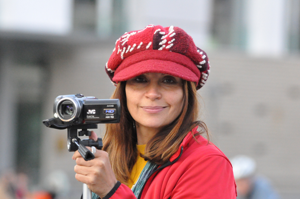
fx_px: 2497
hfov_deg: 6.9
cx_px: 150
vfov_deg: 4.6
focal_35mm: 300
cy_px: 100
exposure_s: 1/1600
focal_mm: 200
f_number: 6.3
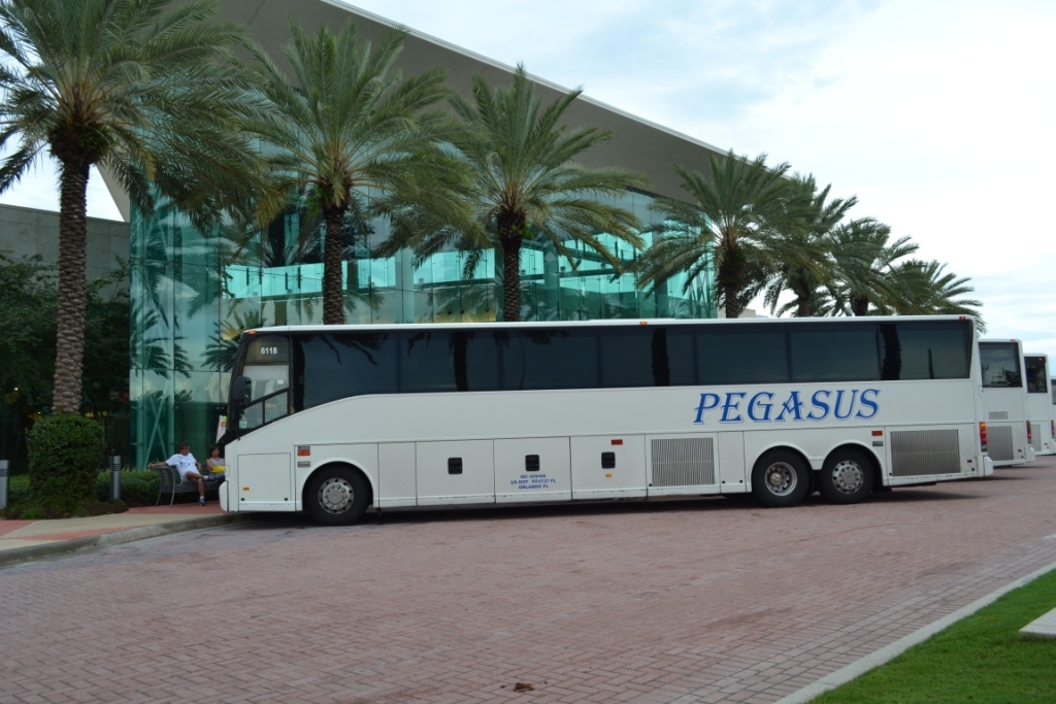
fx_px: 880
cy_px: 352
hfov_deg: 61.9
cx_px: 528
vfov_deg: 43.6
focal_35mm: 30
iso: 140
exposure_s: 1/125
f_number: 5.6
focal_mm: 20
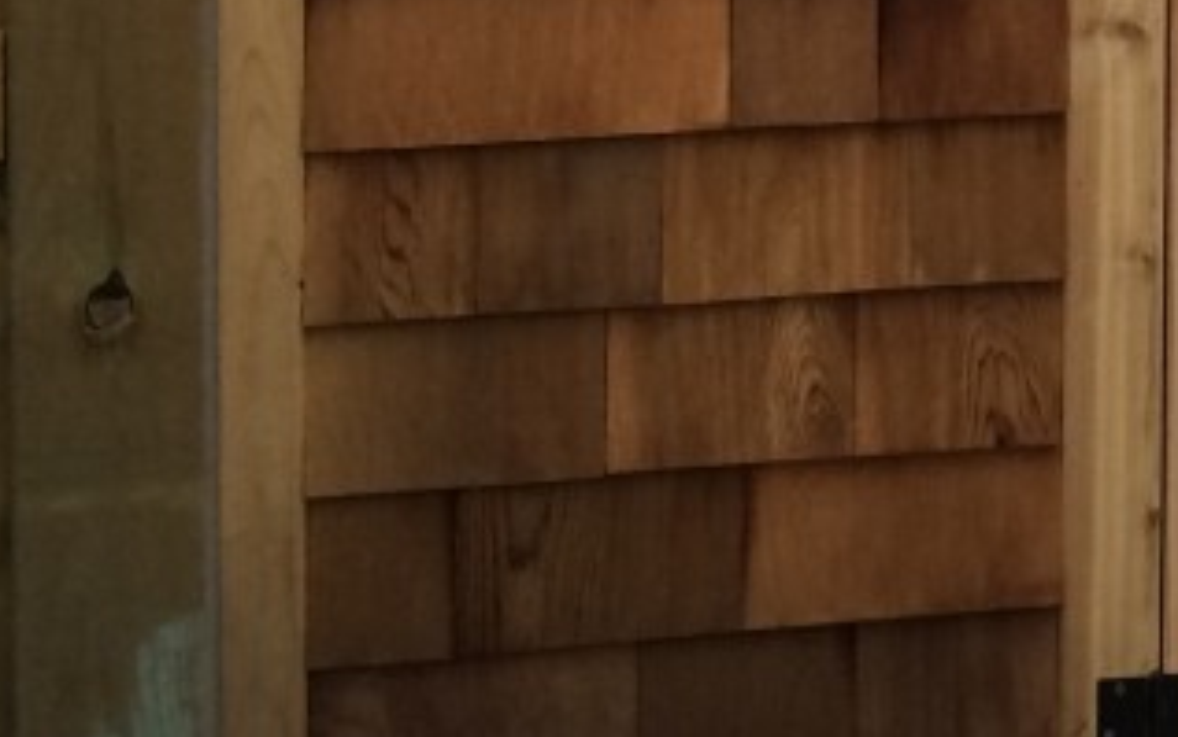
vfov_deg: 10.6
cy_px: -615
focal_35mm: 116
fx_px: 3725
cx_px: 1730
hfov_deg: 16.5
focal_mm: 4.15
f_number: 2.2
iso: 32
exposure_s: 1/30
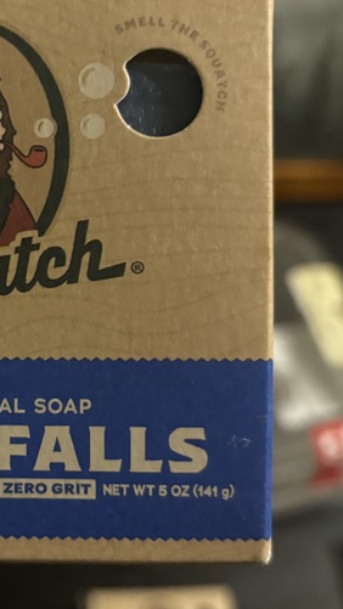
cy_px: 311
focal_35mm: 52
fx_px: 840
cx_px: -34
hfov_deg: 21.8
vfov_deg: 39.9
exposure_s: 1/30
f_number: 1.6
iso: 800
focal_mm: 5.96
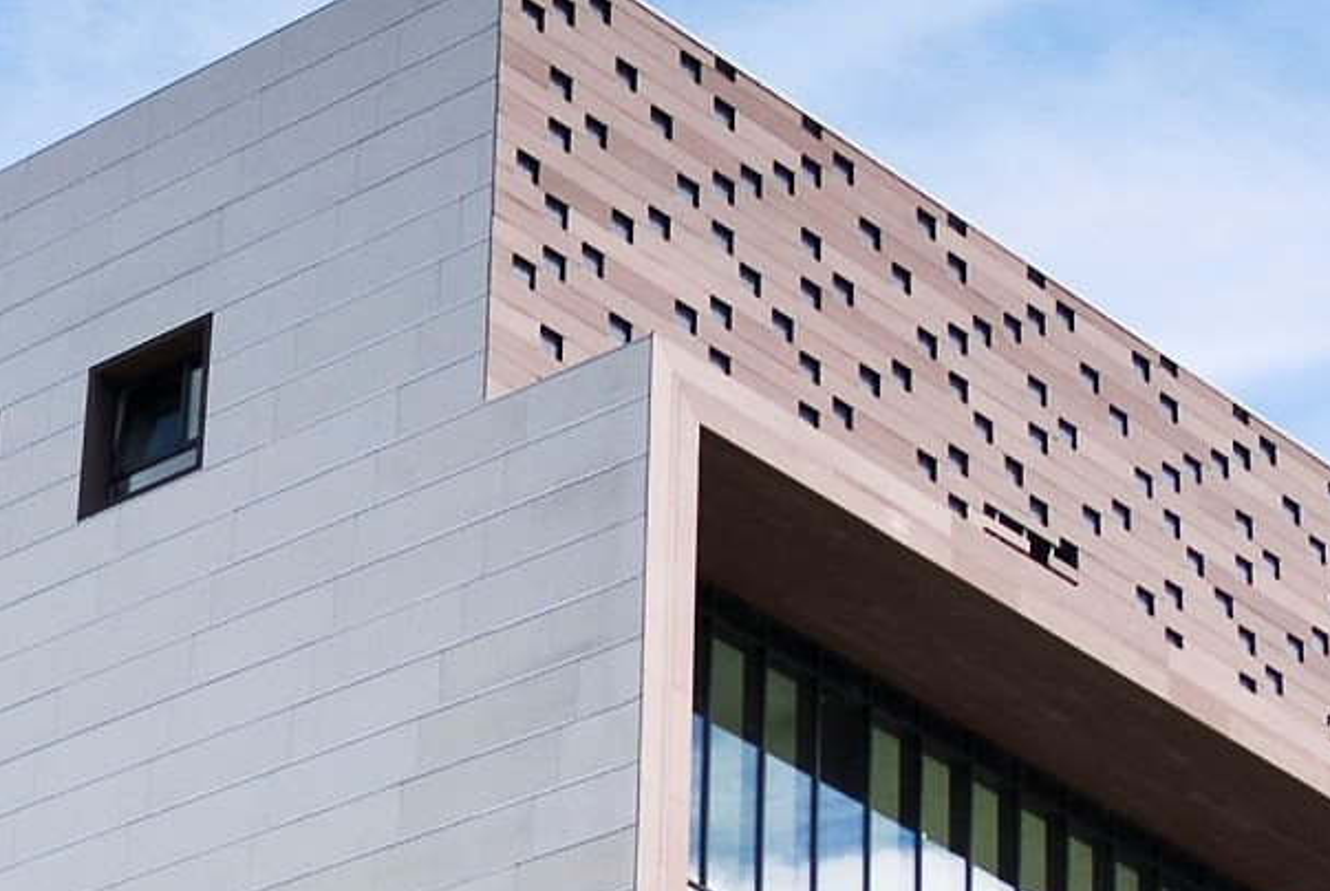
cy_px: 928
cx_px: 7
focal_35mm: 125
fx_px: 4625
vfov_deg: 10.9
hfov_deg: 16.1
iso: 100
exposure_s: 1/60
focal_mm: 19
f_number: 11
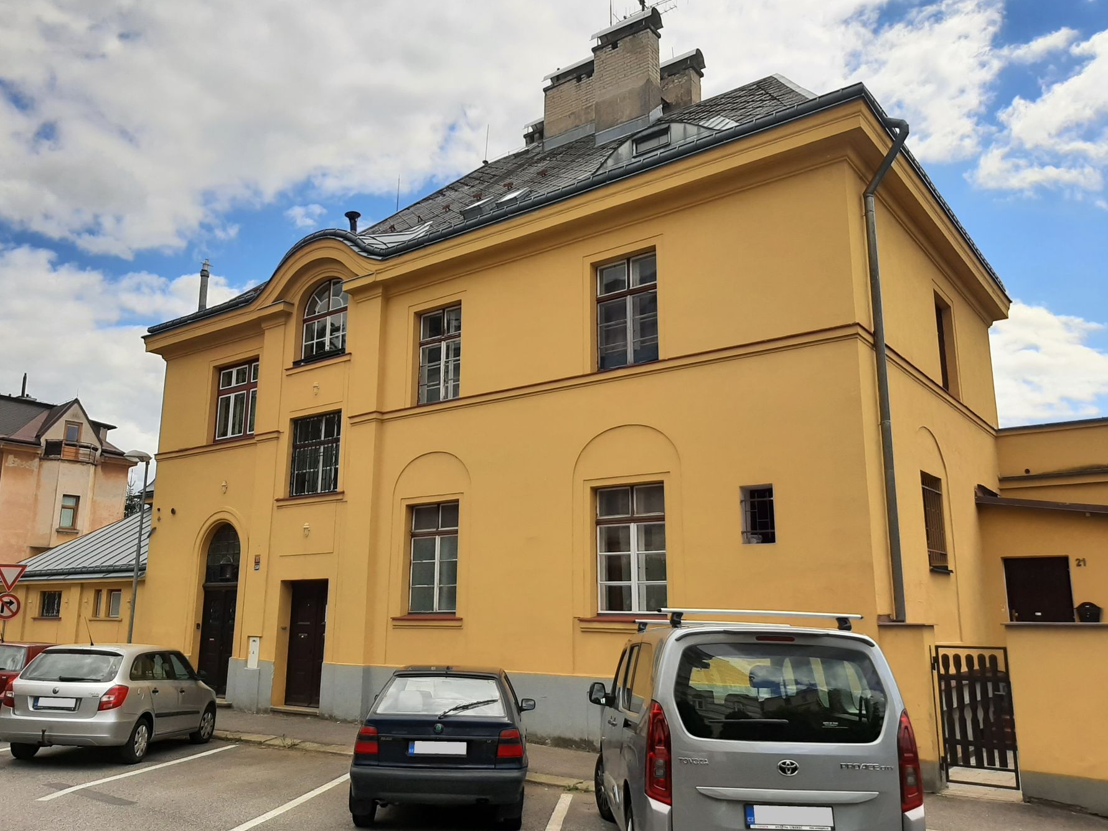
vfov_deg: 51.4
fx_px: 864
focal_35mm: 27
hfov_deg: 65.3
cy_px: 410
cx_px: 535
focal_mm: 3.93
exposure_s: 1/3125
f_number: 1.7
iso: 40
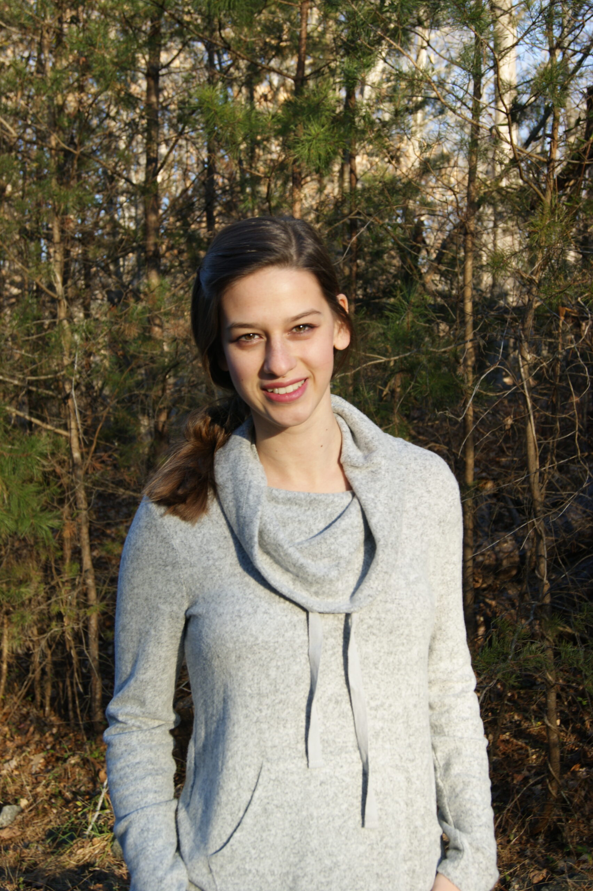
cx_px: 296
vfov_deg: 43.6
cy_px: 446
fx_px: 1113
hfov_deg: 29.8
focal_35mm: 45
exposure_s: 1/100
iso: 100
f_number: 6.3
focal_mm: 30
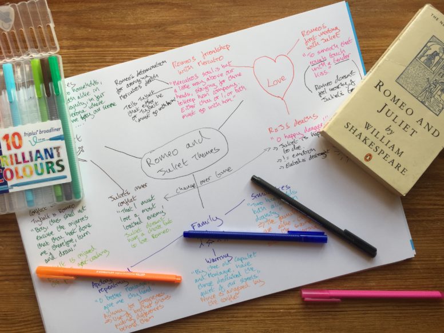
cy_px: 166
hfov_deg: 61.7
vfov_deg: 48.2
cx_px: 222
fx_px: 372
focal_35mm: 29
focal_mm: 4.15
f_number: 2.2
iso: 32
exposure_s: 1/100
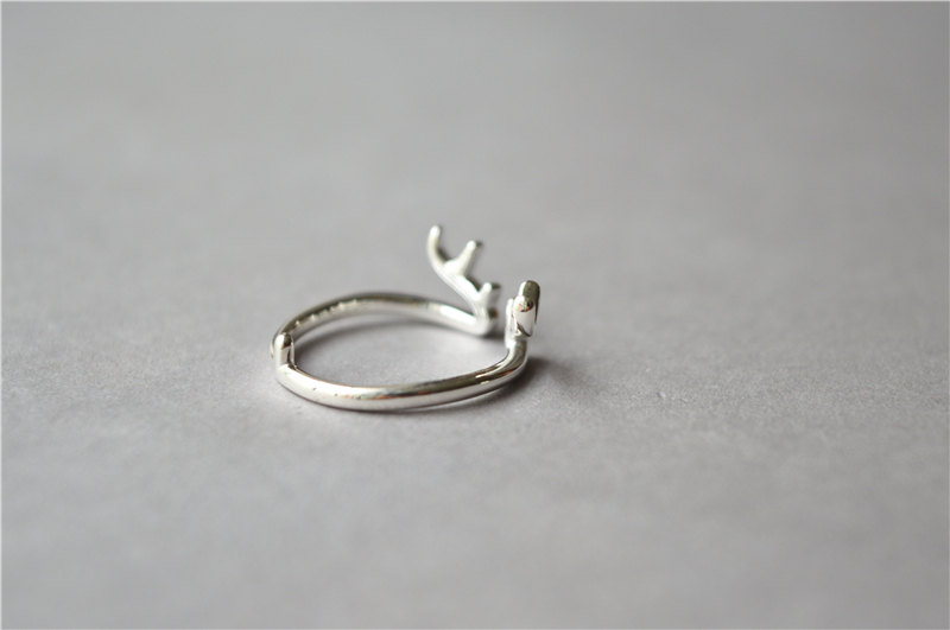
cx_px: 475
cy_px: 315
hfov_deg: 27.0
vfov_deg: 18.1
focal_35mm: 75
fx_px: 1976
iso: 400
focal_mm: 50
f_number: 5.6
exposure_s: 1/60
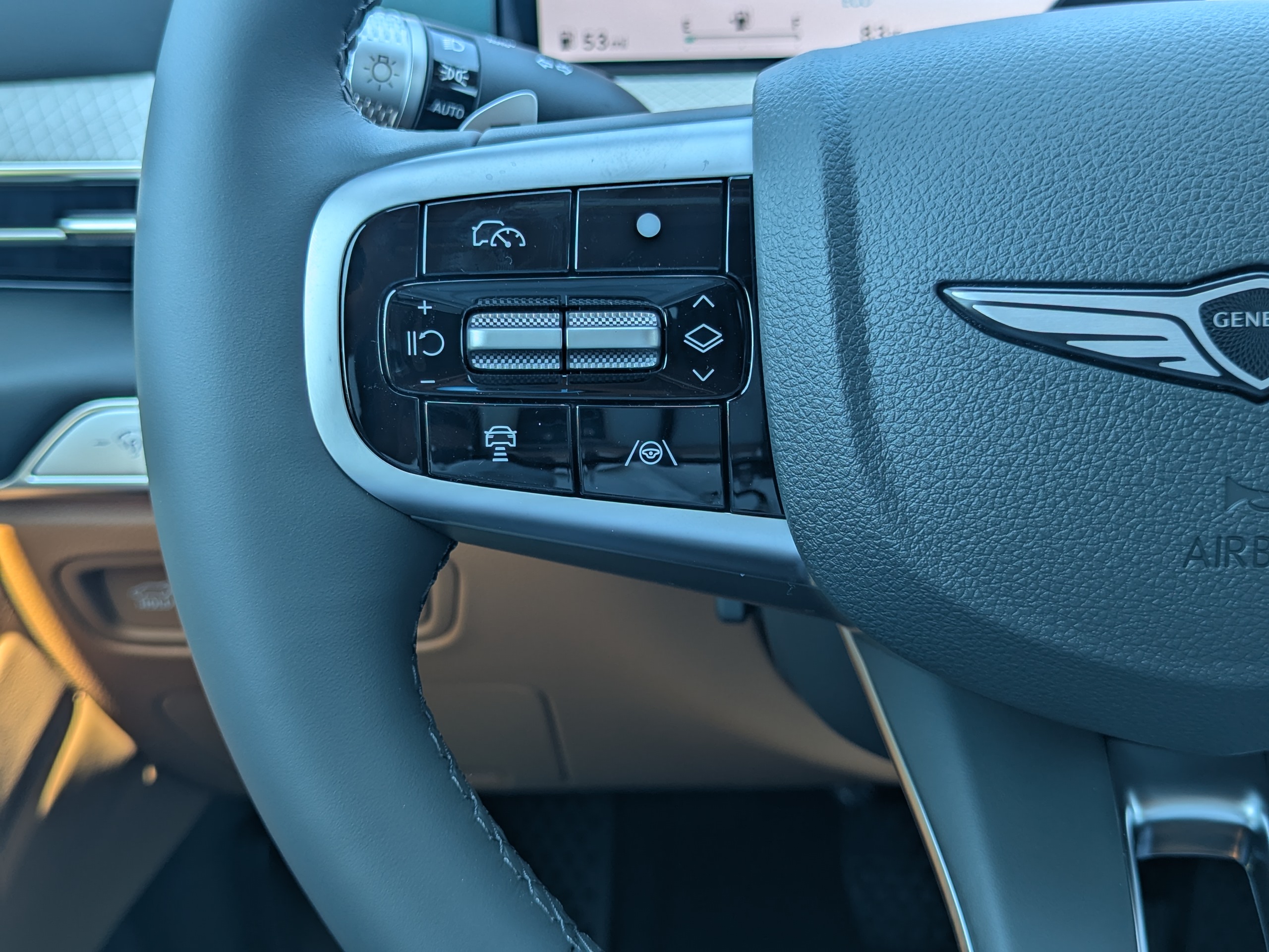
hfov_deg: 39.7
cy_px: 476
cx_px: 634
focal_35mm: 48
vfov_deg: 30.3
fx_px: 1760
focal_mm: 6.81
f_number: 1.85
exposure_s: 1/124
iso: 40
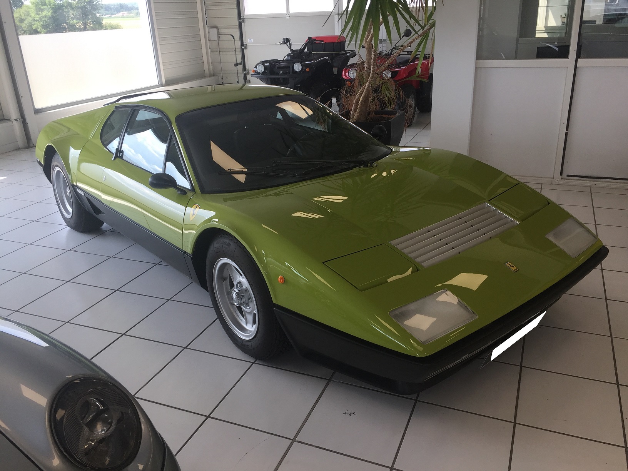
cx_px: 314
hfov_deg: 61.7
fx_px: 526
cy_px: 236
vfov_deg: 48.2
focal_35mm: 29
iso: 32
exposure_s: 1/243
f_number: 2.2
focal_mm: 4.15
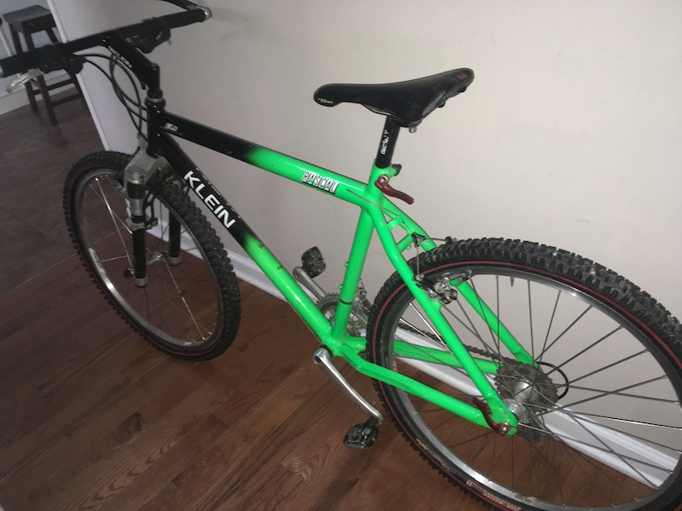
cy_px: 256
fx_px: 571
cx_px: 341
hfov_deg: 61.7
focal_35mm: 29
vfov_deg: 48.2
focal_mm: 4.15
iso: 100
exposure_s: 1/16
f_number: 2.2
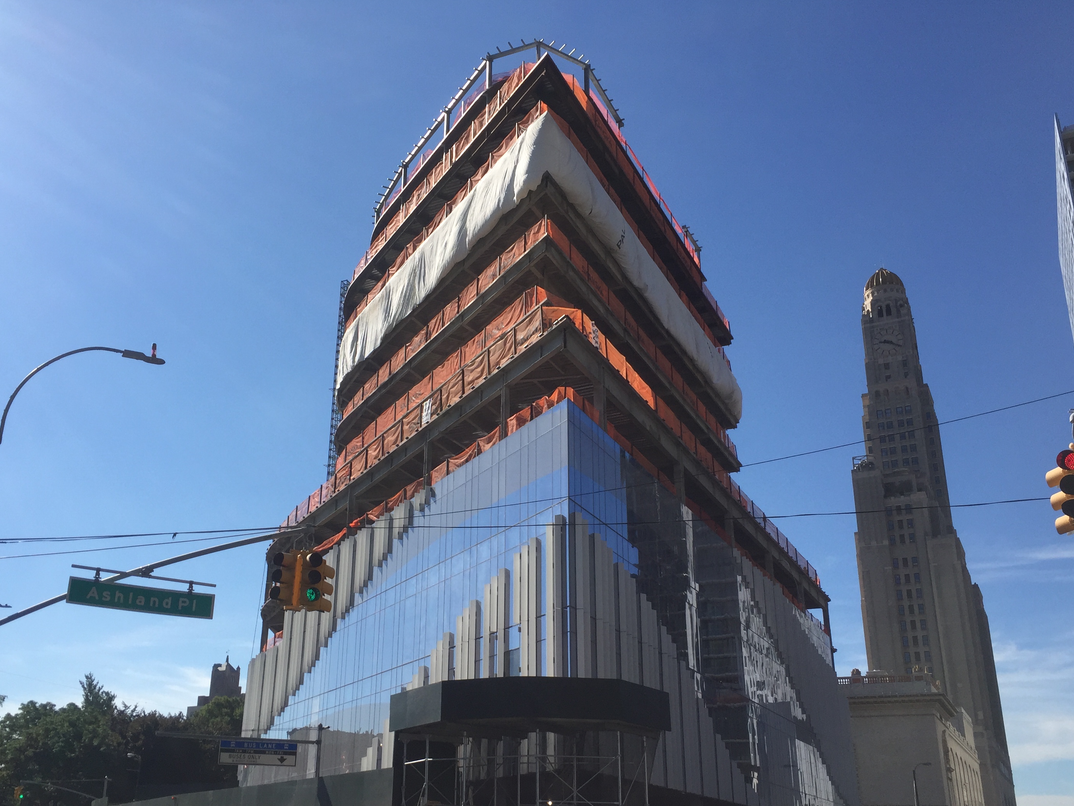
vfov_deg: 41.7
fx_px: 1055
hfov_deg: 54.0
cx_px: 522
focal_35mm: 34
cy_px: 463
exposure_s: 1/2825
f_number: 2.2
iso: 32
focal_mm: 4.15
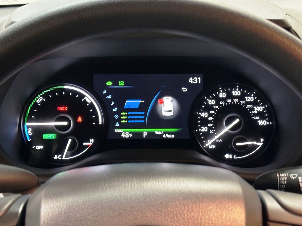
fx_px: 419
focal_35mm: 48
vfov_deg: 30.3
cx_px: 151
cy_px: 113
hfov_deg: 39.7
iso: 640
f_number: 1.78
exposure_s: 1/24
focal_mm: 6.86
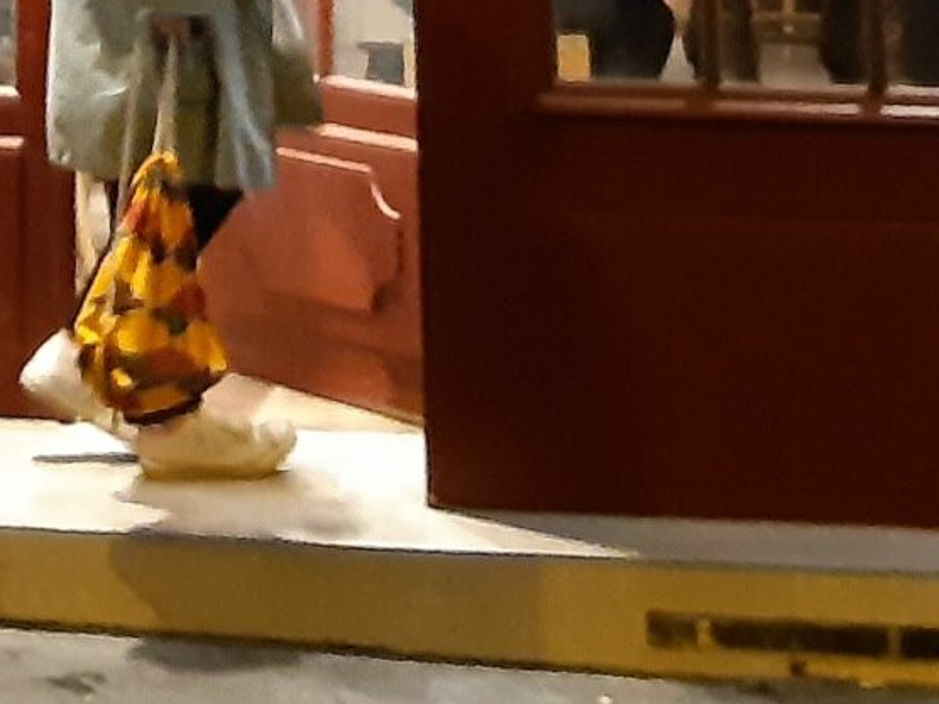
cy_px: -746
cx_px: -105
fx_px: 3254
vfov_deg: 11.1
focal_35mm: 120
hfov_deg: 15.9
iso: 640
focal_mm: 3.92
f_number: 1.7
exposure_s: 1/20
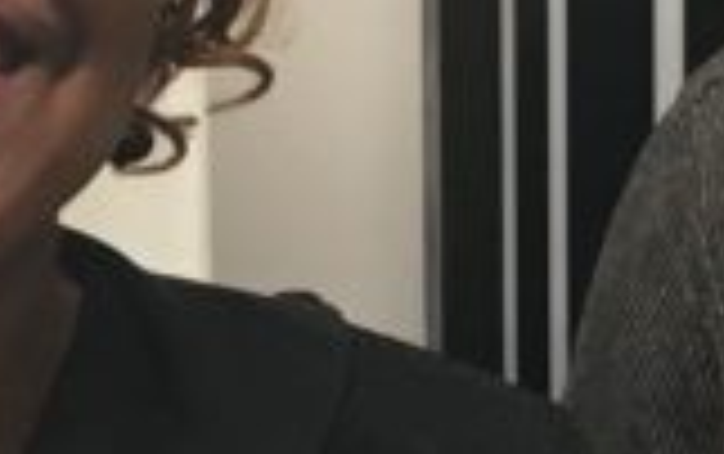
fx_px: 4523
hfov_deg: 9.0
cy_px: 360
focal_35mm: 229
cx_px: 868
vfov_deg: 5.7
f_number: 2.2
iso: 64
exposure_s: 1/30
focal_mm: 4.15
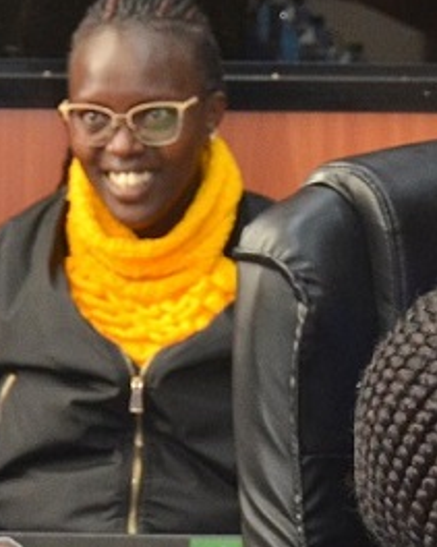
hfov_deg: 5.9
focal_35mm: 259
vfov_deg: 7.4
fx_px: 4190
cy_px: -4
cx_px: -290
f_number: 4
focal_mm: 32
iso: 800
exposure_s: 1/60
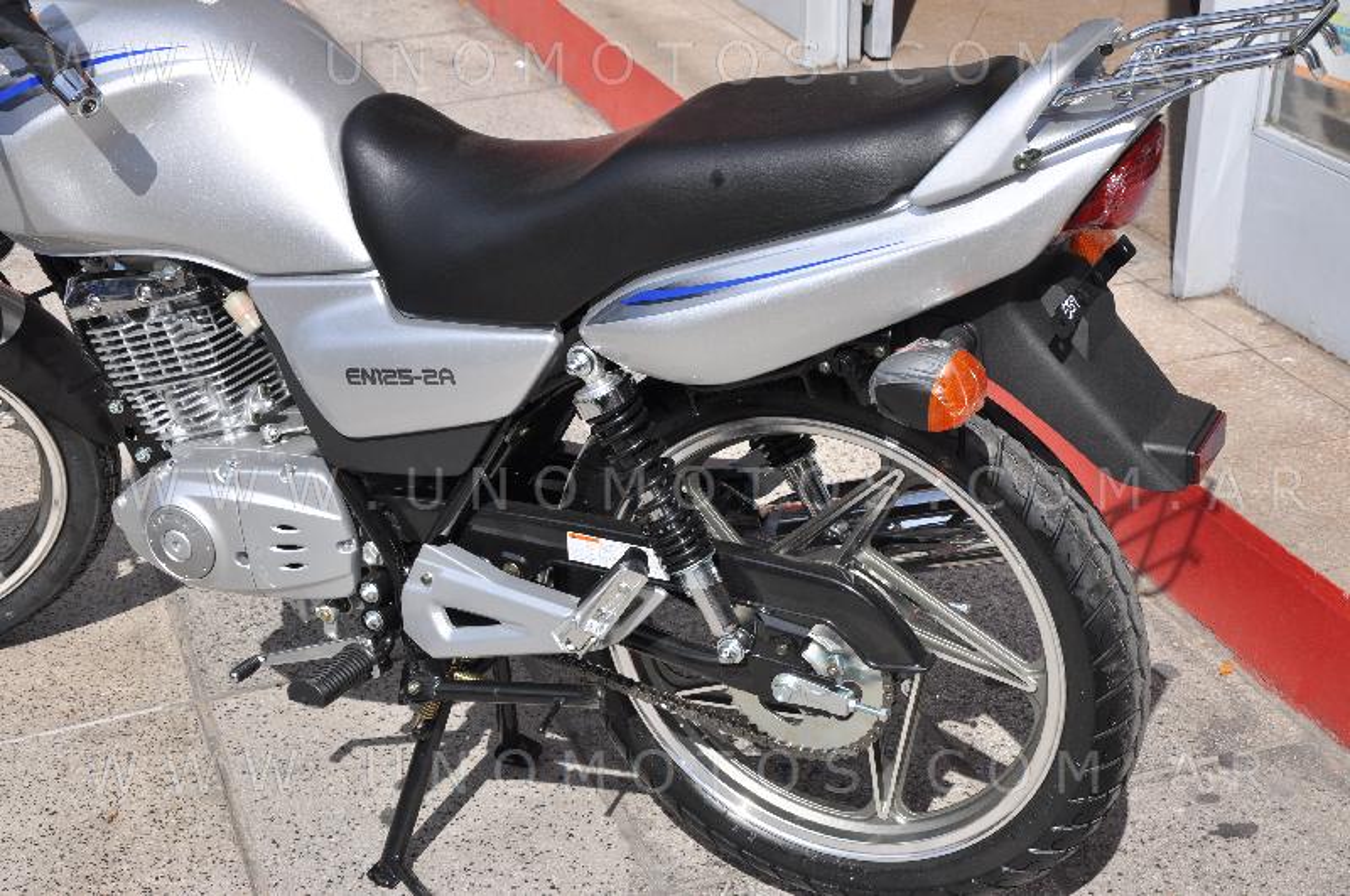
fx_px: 2247
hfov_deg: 33.4
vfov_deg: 22.6
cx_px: 675
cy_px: 448
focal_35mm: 60
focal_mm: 40
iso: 200
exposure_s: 1/500
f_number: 11
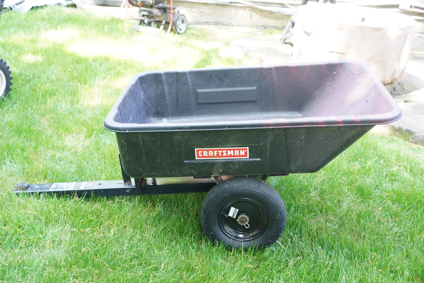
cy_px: 142
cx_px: 212
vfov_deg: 31.2
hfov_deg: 45.4
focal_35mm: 43
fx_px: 506
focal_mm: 43
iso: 400
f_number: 4
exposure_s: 1/50
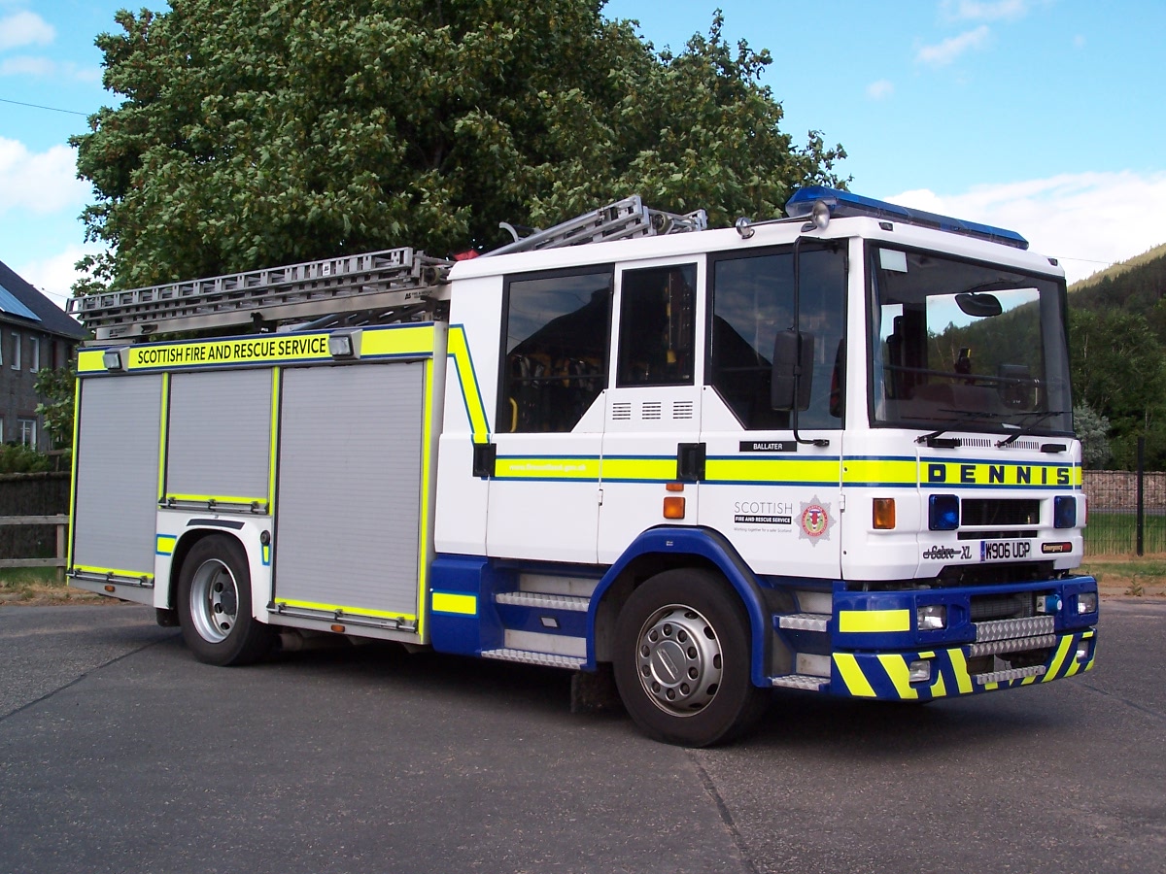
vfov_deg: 28.6
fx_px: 1718
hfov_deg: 37.5
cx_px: 583
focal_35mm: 51
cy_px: 437
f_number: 3.2
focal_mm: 8.5
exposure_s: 1/500
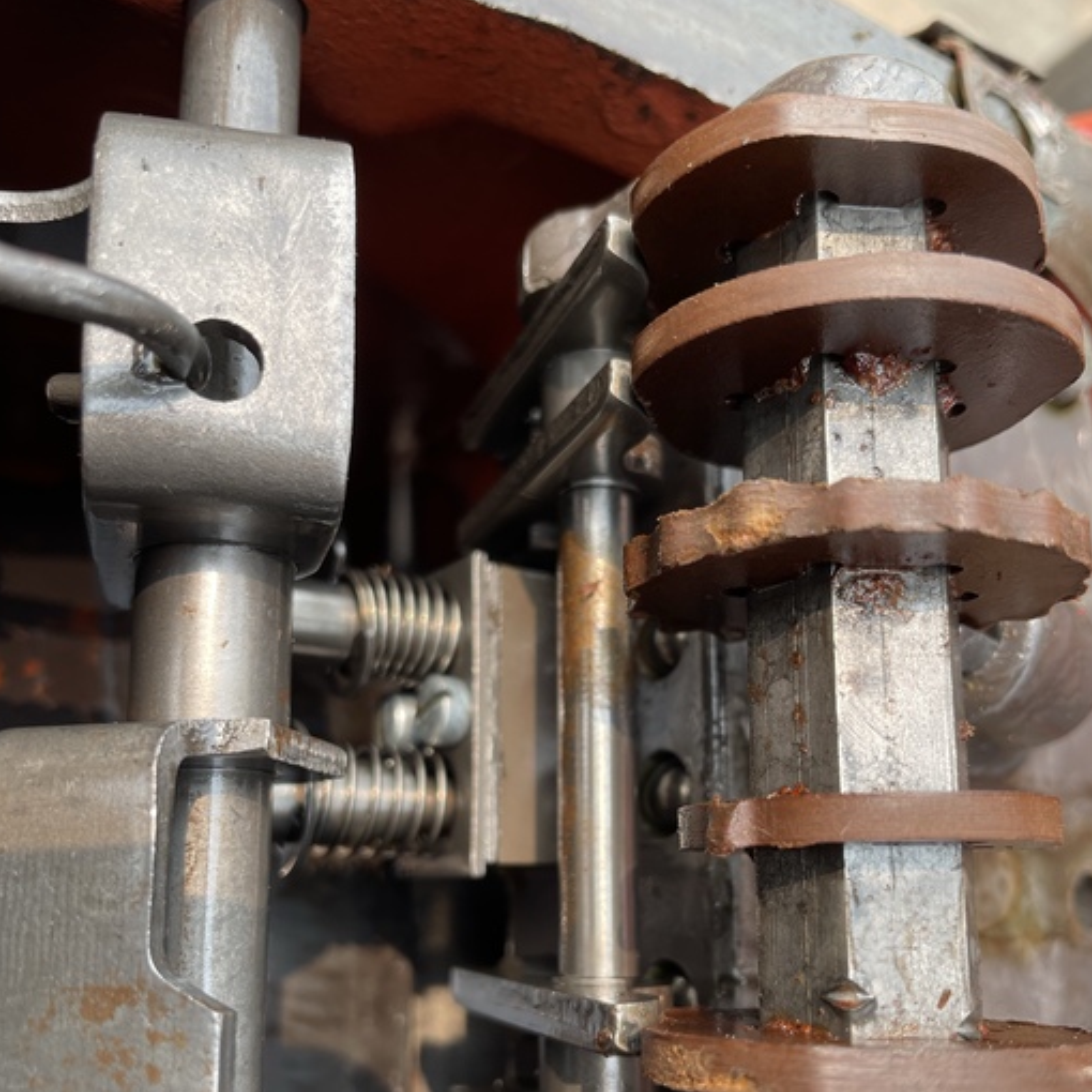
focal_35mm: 31
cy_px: 700
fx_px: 1106
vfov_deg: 51.8
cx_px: 546
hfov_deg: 52.5
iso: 32
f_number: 1.6
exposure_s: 1/479
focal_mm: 4.2
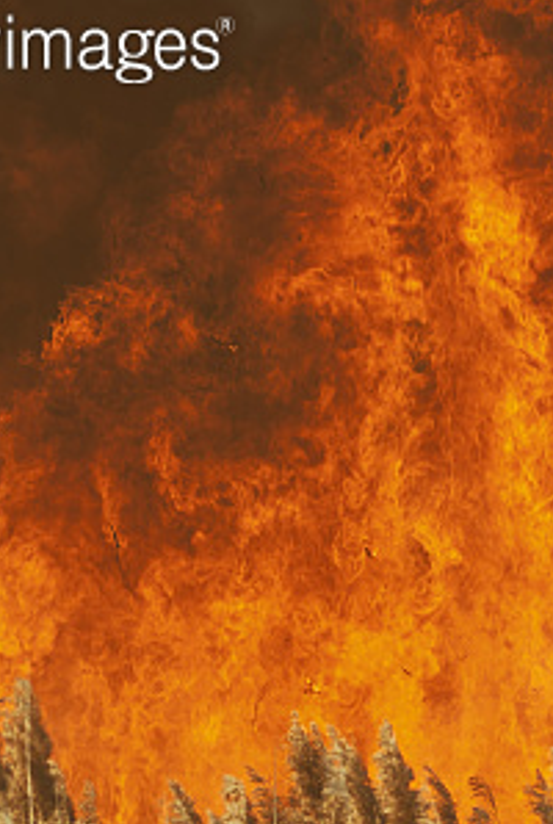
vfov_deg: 8.9
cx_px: 263
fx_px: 5275
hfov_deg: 6.0
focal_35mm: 230
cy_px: 675
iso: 100
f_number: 4
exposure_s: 1/1000
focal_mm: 90
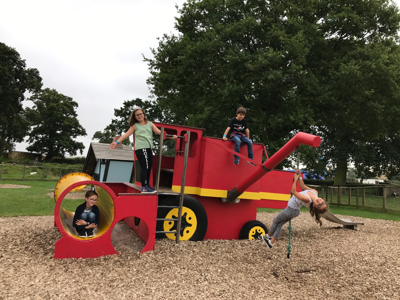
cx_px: 200
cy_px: 150
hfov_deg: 63.4
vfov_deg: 49.7
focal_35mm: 28
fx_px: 324
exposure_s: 1/441
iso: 20
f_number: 1.8
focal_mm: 3.99
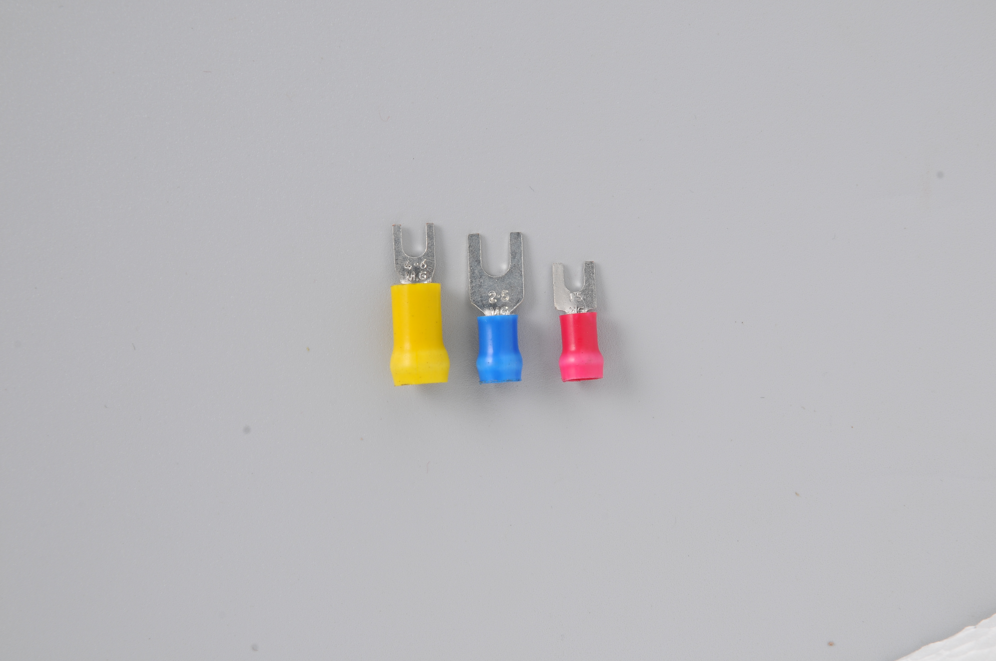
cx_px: 498
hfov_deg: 19.5
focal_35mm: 105
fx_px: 2901
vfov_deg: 13.0
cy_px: 330
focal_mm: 70
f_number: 16
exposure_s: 1/80
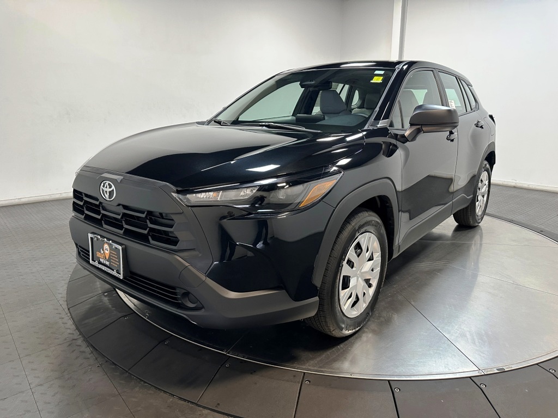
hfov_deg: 71.6
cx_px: 279
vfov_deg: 56.8
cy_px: 209
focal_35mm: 24
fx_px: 387
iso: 320
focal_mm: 6.86
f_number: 1.78
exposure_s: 1/60
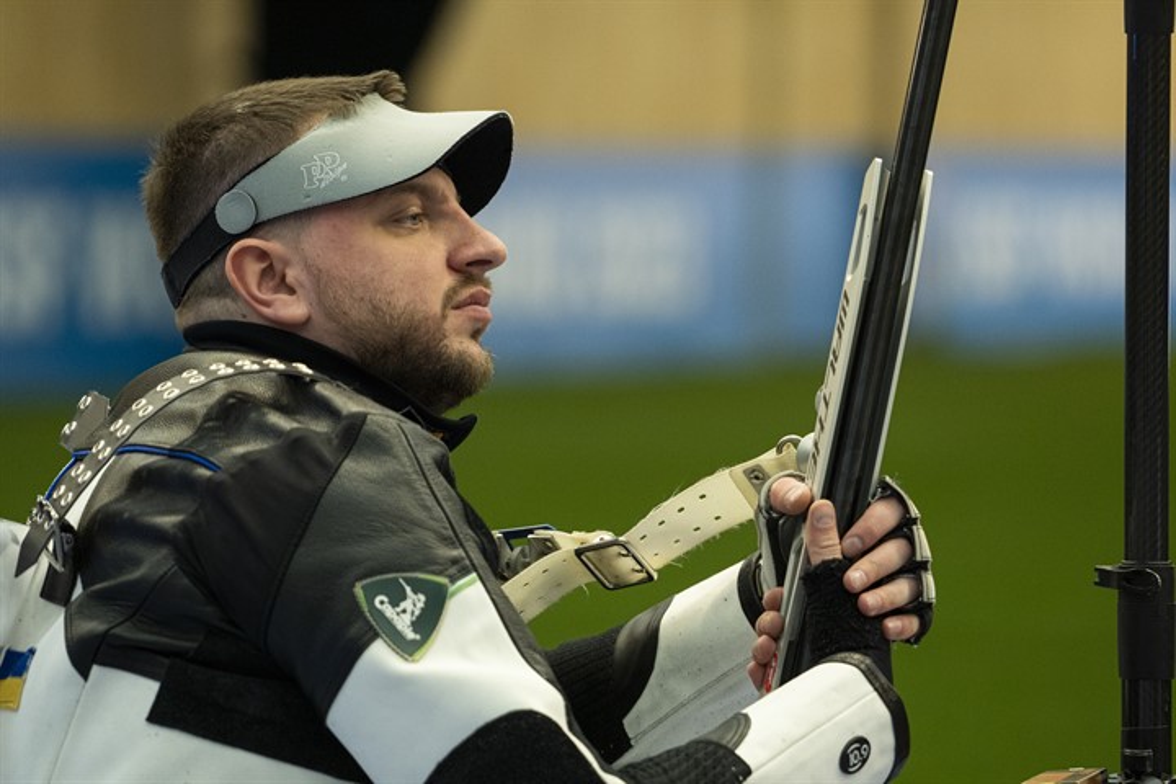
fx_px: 9799
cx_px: 588
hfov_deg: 6.9
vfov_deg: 4.6
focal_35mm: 300
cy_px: 392
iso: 1600
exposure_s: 1/200
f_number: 4
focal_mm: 200
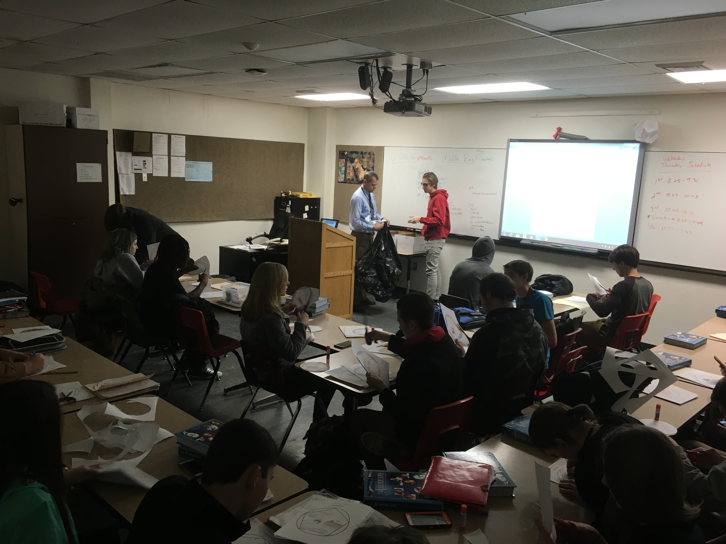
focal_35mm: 29
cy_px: 272
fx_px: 608
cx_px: 363
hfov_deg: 61.7
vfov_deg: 48.2
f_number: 2.2
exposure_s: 1/30
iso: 80
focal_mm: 4.15
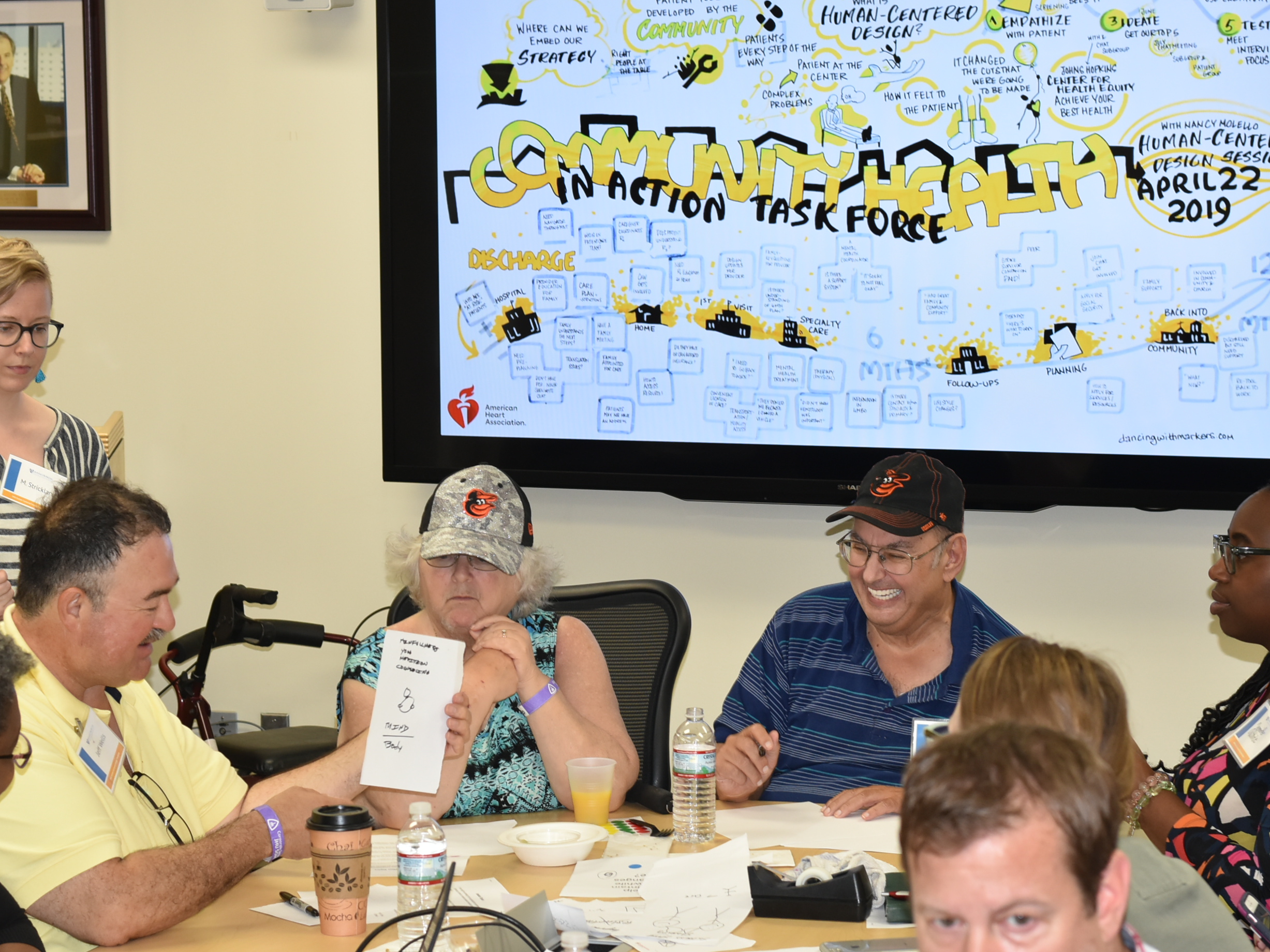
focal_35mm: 88
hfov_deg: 22.2
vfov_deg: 16.8
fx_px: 3228
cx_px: 559
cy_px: 474
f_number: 5
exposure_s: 1/100
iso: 800
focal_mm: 50
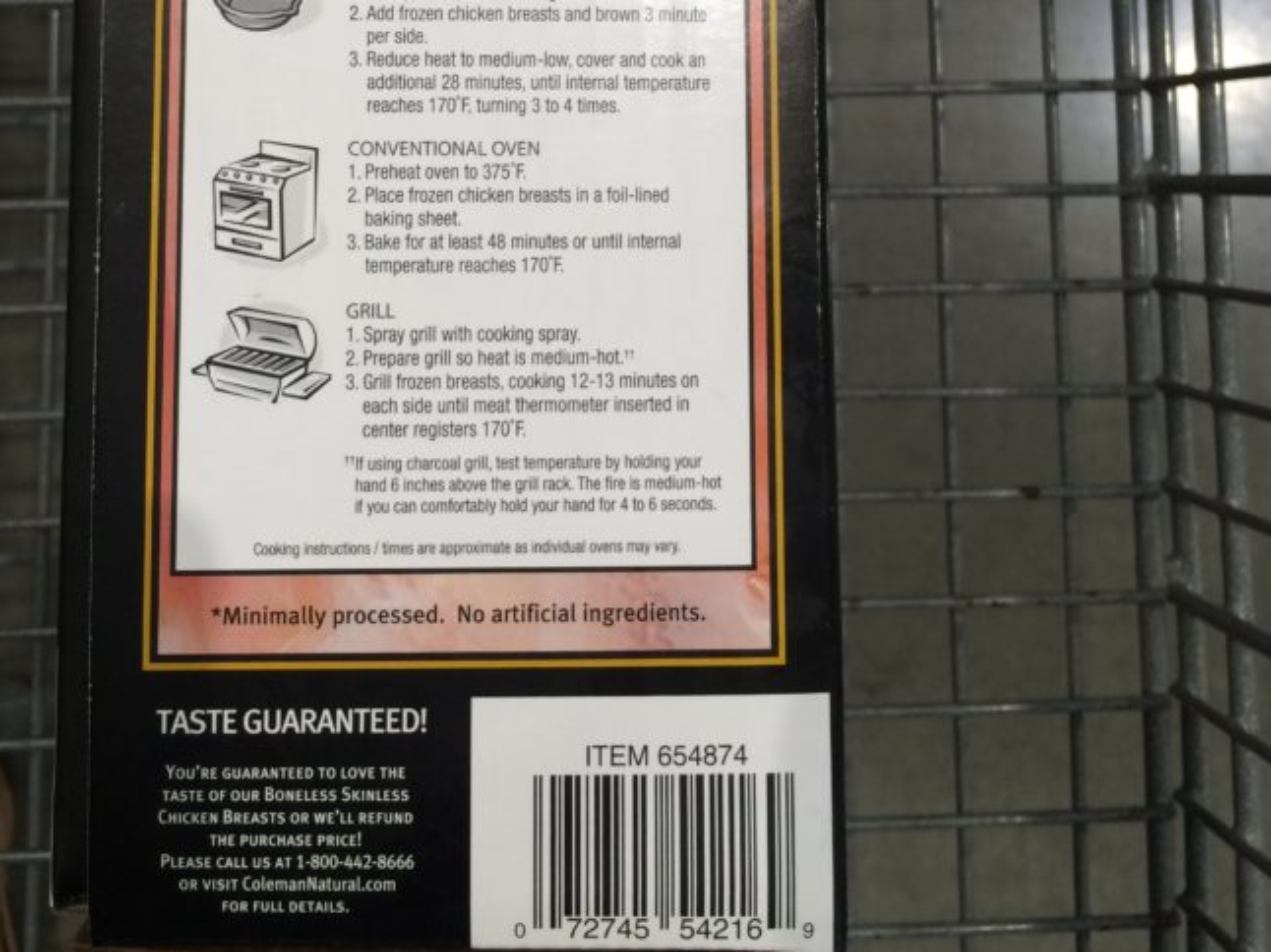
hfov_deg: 41.2
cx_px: 549
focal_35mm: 46
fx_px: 1688
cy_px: 26
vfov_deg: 29.6
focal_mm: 4.15
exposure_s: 1/40
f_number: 2.2
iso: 40
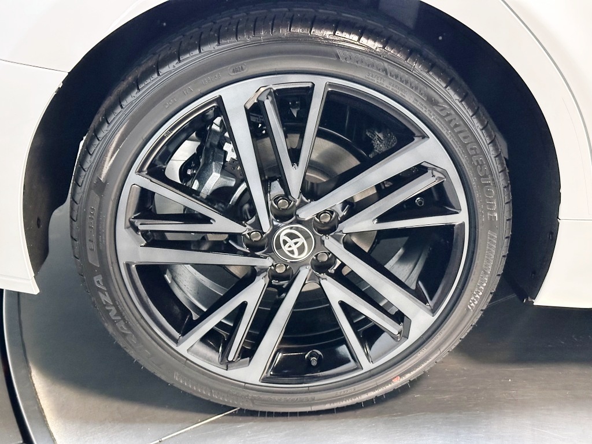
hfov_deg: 39.7
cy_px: 222
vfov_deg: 30.3
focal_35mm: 48
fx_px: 821
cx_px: 296
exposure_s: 1/24
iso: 640
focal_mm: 6.86
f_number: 1.78
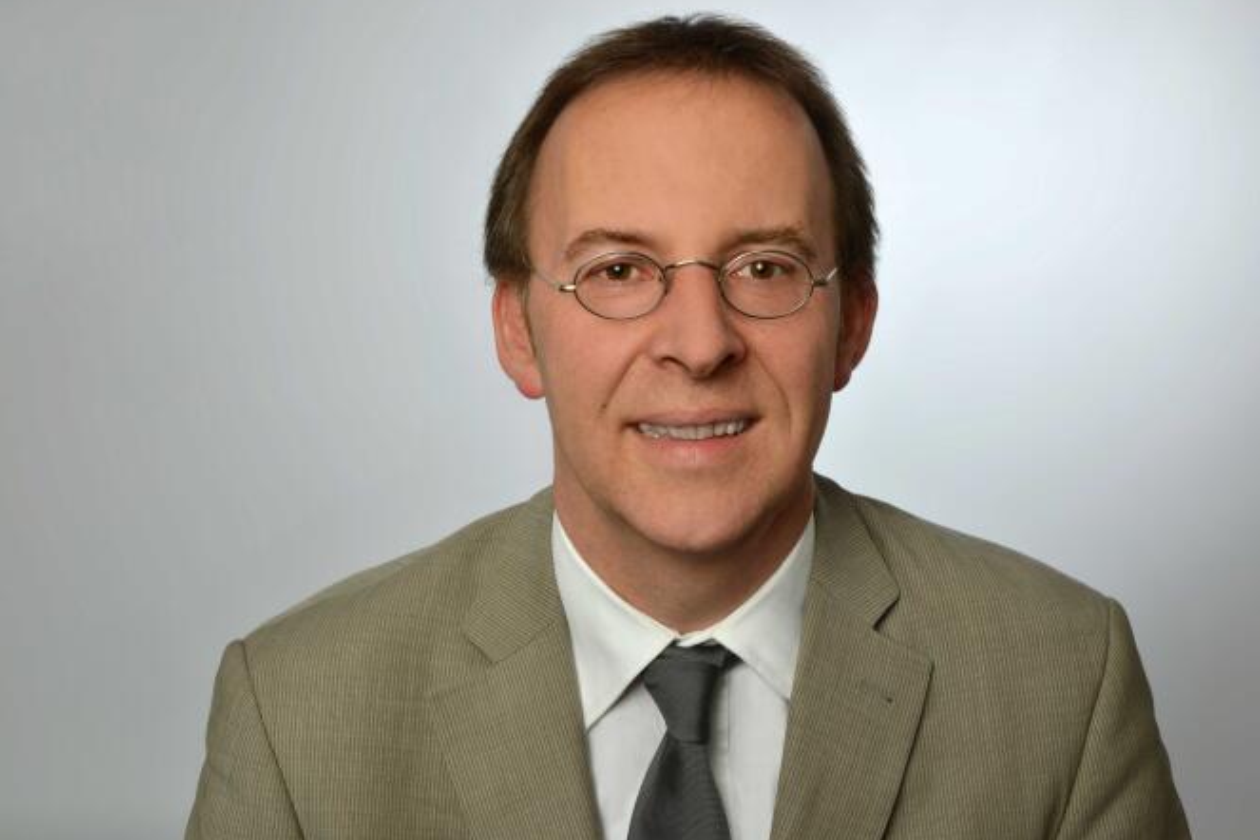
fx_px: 2065
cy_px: 420
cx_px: 646
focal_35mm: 59
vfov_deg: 23.0
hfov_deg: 33.9
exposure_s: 1/125
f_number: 16
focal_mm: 56
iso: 125
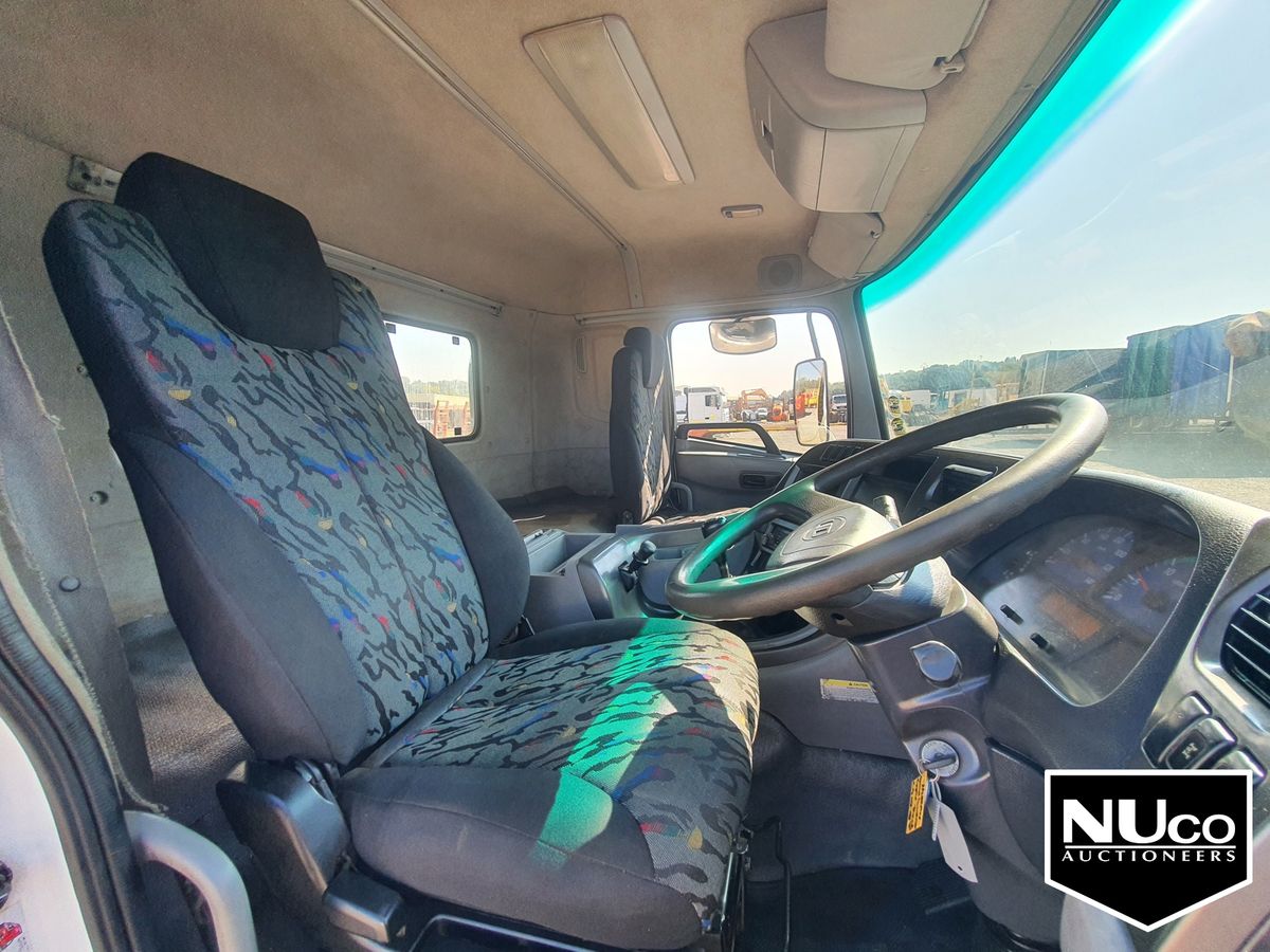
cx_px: 635
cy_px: 476
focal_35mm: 13
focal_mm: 1.8
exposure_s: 1/182
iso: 50
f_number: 2.2
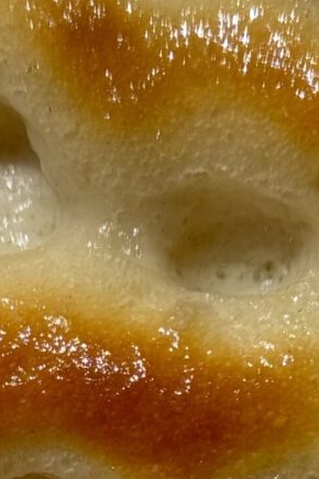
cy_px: 814
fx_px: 2343
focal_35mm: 176
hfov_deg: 7.8
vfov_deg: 11.0
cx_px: 130
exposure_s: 1/15385
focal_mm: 6.86
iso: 64
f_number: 1.78
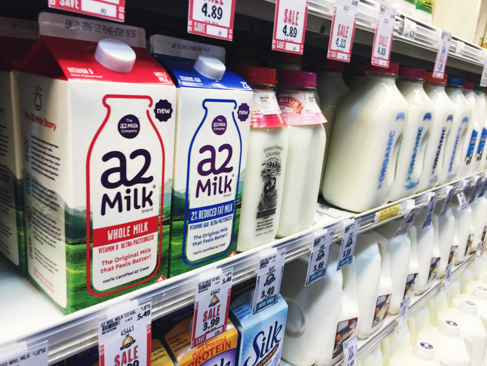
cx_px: 244
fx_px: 408
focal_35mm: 29
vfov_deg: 48.2
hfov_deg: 61.7
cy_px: 183
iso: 40
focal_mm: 4.15
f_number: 2.2
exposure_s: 1/60
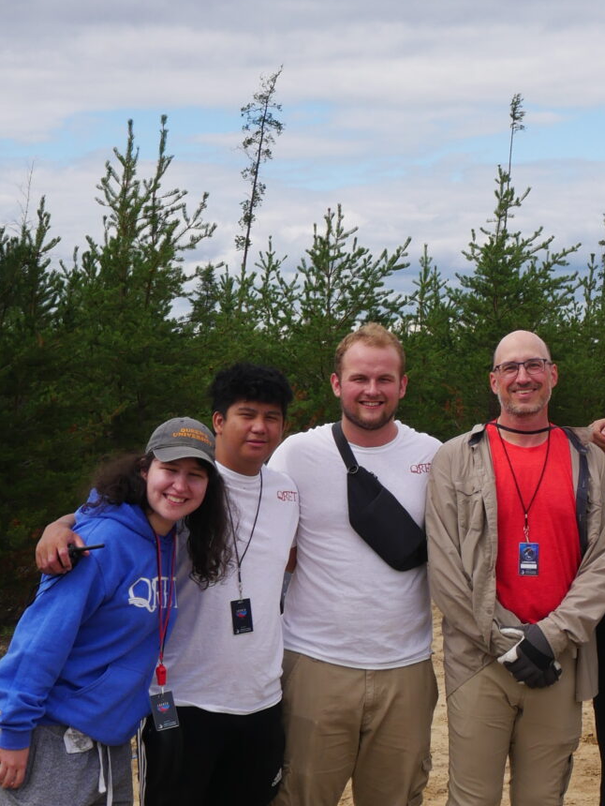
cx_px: 599
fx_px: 1886
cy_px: 131
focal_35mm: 81
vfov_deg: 23.7
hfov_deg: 17.8
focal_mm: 17
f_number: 8
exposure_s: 1/500
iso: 200
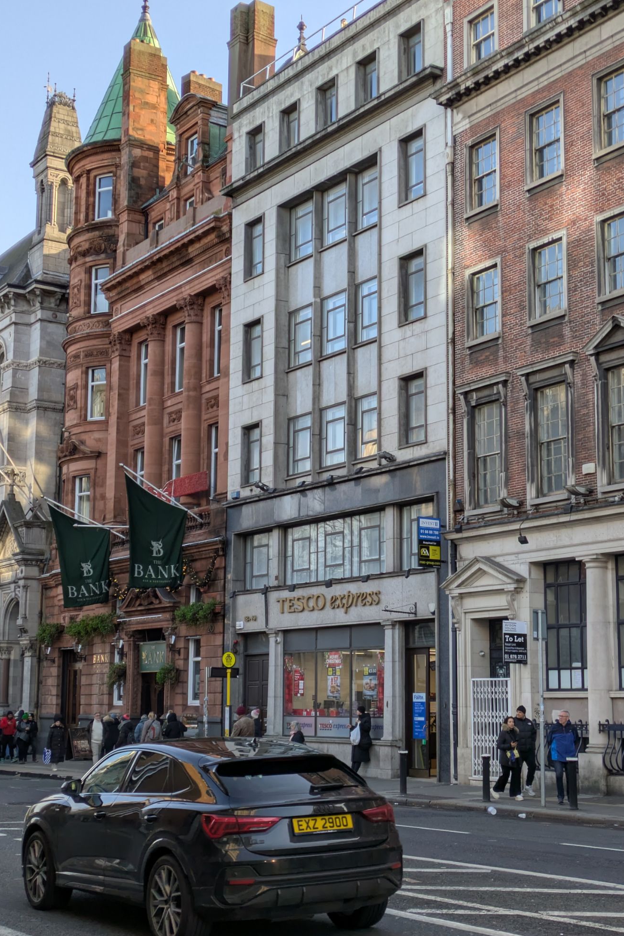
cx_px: 286
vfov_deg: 36.9
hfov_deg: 25.0
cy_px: 468
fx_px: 1404
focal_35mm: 54
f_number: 1.89
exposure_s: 1/500
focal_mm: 5.43
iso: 47
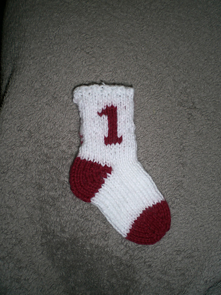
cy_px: 148
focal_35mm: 38
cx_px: 110
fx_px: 323
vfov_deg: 49.0
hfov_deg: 37.7
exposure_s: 1/60
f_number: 3.1
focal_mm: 6.3
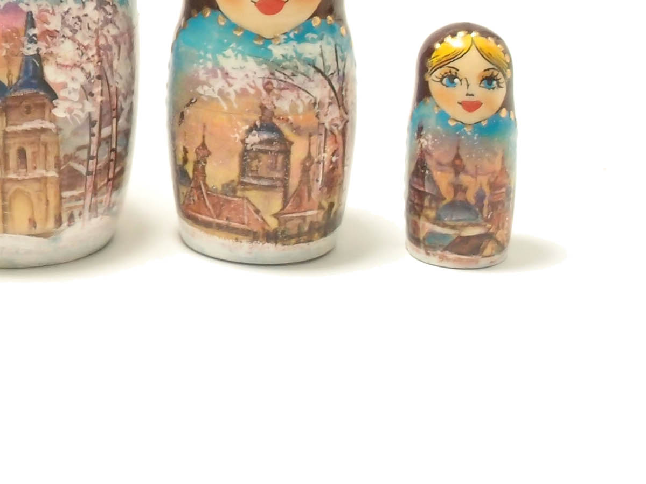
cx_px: -268
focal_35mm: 140
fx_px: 2612
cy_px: -142
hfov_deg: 13.4
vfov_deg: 10.4
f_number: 2
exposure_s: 1/100
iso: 200
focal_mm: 9.87
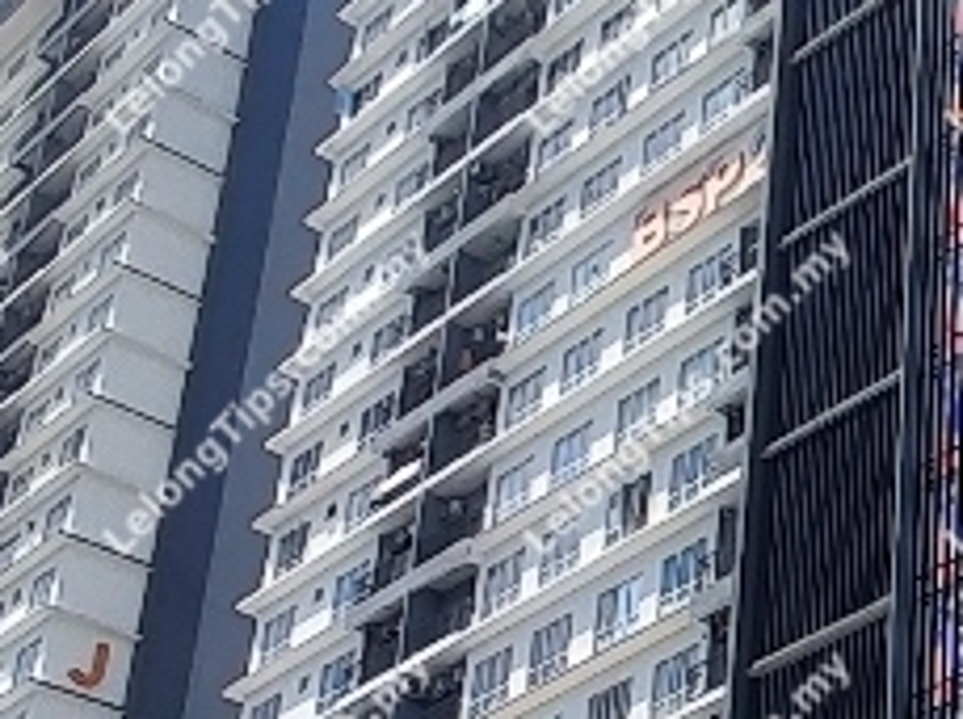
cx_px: 1436
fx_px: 2444
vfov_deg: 16.7
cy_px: 481
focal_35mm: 88
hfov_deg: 19.5
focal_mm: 1.65
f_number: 2.2
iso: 50
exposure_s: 1/1443
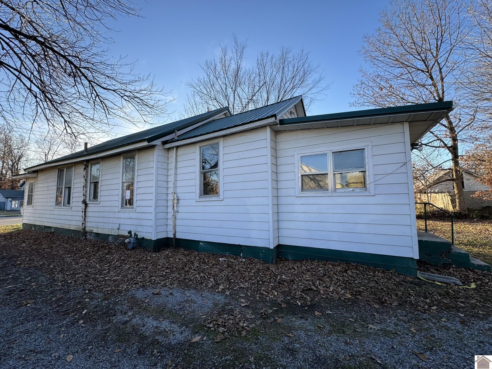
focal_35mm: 14
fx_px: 199
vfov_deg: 85.7
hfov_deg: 102.1
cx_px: 246
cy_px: 184
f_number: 2.2
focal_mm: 2.22
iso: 40
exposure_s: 1/318
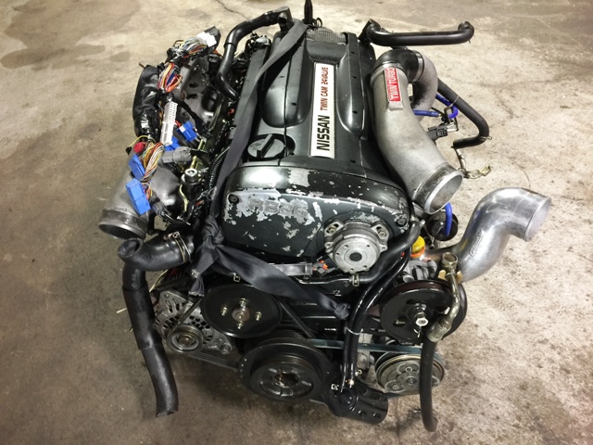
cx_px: 296
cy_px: 222
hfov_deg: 61.7
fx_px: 497
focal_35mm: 29
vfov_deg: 48.2
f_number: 2.2
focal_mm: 4.15
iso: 80
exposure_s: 1/4
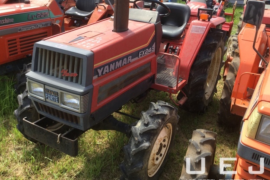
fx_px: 248
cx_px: 134
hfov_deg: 57.2
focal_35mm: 33
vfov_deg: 40.0
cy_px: 88
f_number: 2.4
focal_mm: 3.3
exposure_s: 1/491
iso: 25
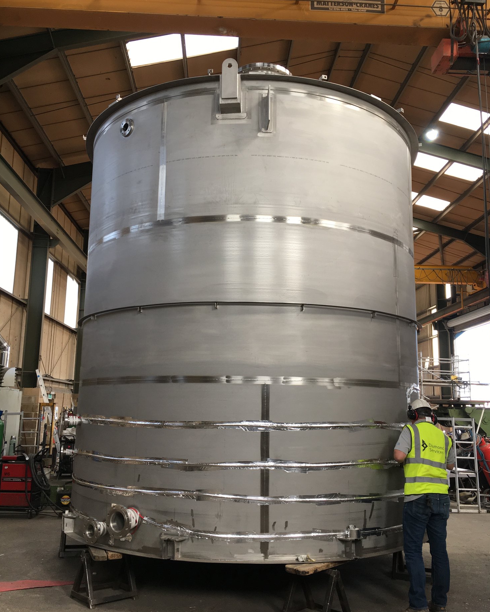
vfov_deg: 57.2
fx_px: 562
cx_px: 249
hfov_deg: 47.1
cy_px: 308
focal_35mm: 31
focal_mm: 4.15
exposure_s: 1/50
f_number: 2.2
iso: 32
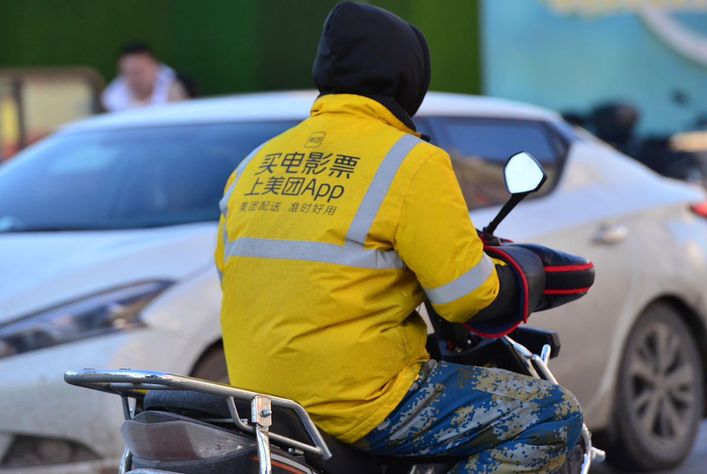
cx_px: 354
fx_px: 3934
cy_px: 237
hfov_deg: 10.3
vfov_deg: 6.9
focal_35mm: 200
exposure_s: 1/800
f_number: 5
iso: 500
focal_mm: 200
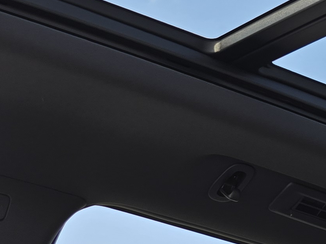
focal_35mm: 111
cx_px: 389
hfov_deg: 17.0
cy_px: -206
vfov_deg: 12.2
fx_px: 1046
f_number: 1.7
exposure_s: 1/122
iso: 20
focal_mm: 6.3
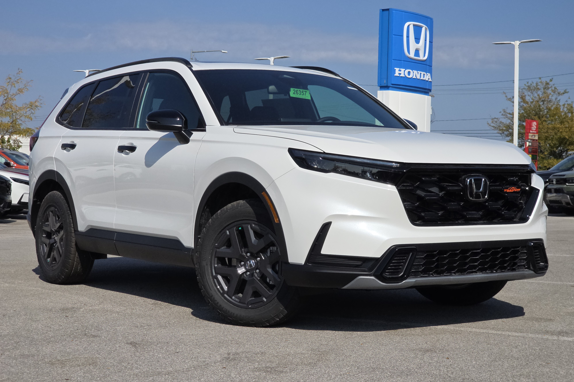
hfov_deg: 28.1
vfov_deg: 18.9
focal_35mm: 72
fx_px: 1148
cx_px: 288
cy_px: 193
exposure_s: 1/3869
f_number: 2.4
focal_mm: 7.9
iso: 50
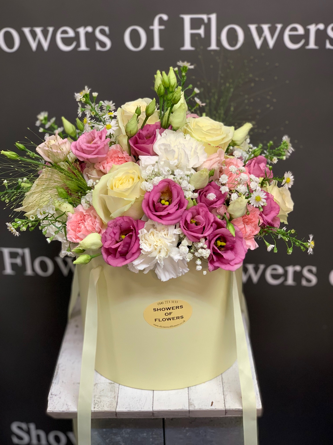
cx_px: 166
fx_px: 667
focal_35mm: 52
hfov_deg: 28.0
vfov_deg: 36.8
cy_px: 222
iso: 100
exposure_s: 1/50
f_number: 2.4
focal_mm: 6
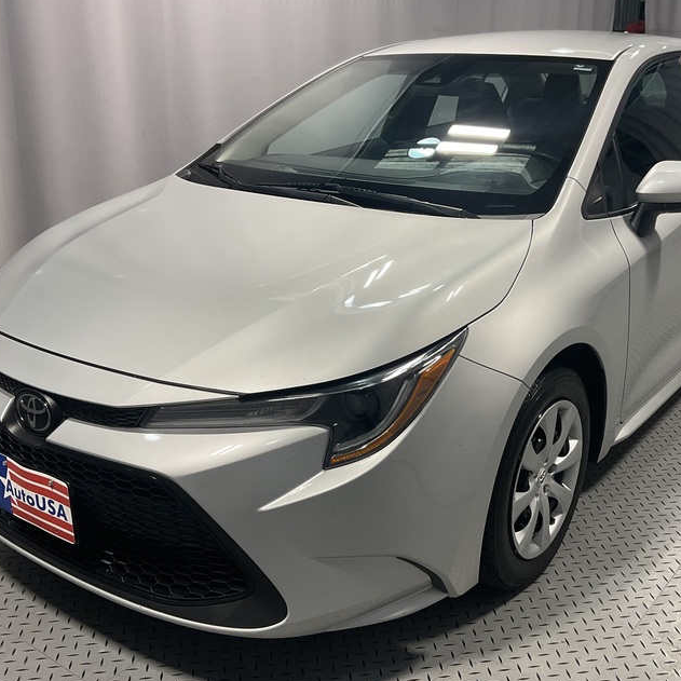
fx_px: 868
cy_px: 358
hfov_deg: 42.6
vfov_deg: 42.8
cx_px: 407
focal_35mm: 39
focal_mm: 3
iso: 32
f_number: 1.8
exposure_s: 1/120
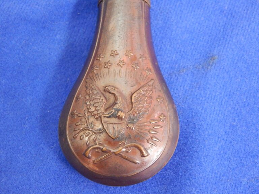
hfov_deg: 35.5
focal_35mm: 54
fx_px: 404
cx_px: 130
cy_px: 97
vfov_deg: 27.0
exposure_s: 1/8
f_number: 3.8
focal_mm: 9.7
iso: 640
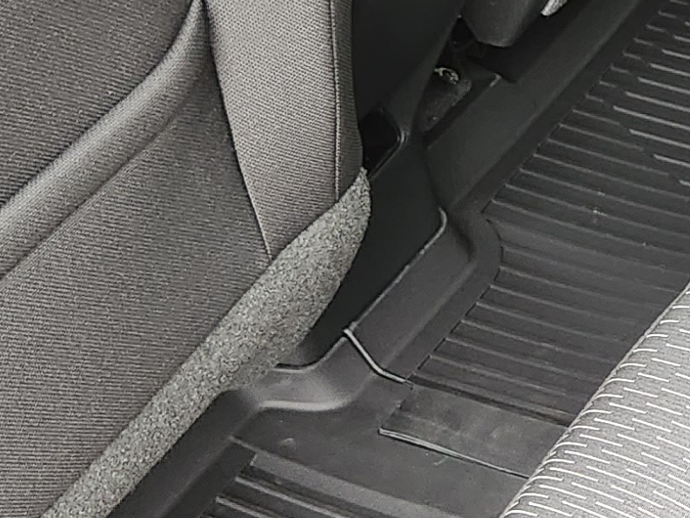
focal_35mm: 116
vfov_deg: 12.7
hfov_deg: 15.8
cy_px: 70
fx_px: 2313
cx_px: 988
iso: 400
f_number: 1.8
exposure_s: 1/120
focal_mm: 5.4
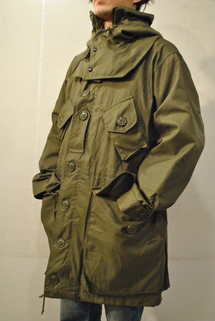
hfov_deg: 34.3
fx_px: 348
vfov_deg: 49.5
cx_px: 108
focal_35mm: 39
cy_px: 160
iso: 1600
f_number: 4.2
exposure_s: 1/60
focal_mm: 26
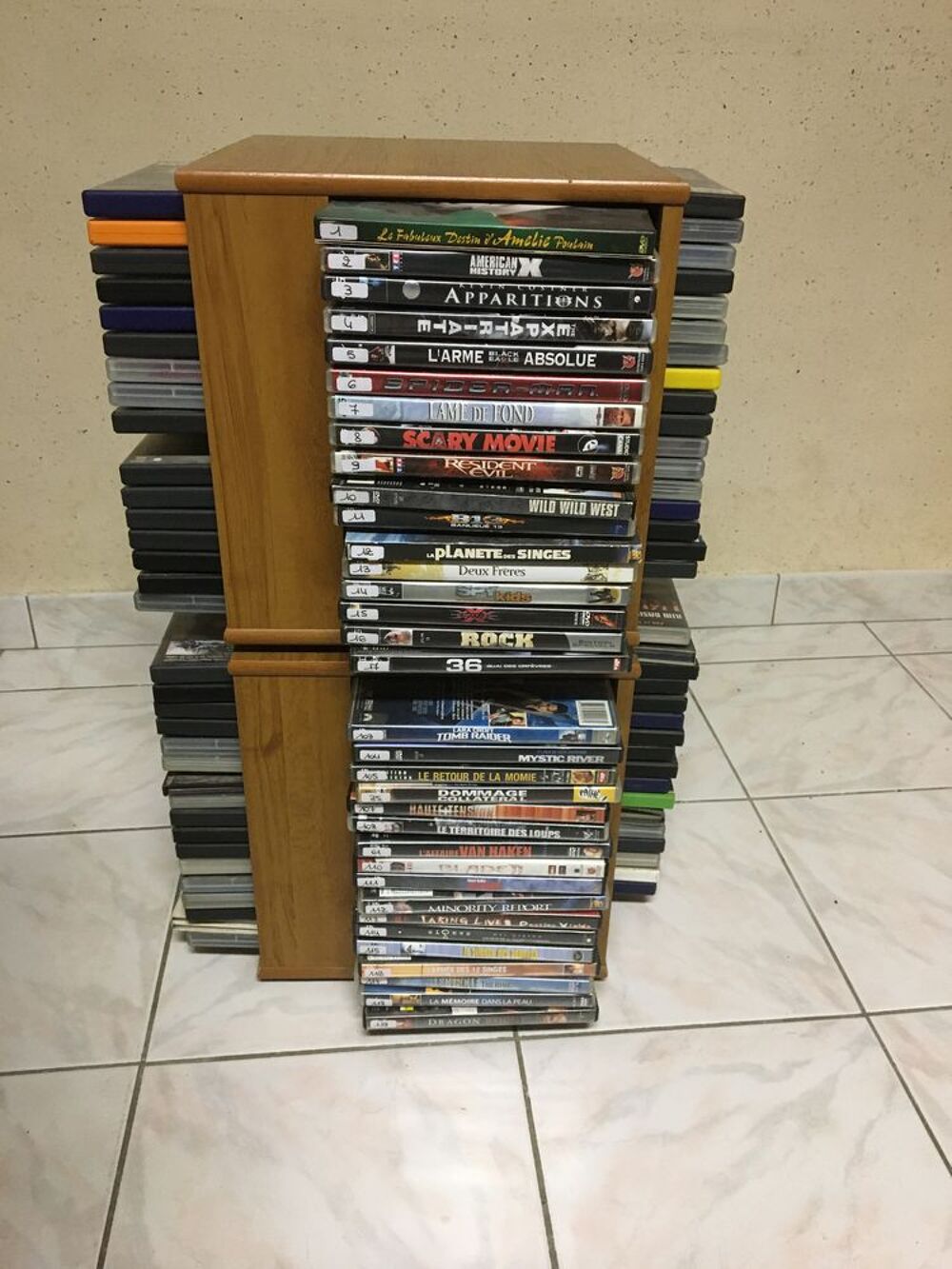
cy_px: 634
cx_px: 476
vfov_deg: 61.7
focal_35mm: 29
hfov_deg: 48.2
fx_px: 1063
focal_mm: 4.15
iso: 200
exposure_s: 1/25
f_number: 2.2
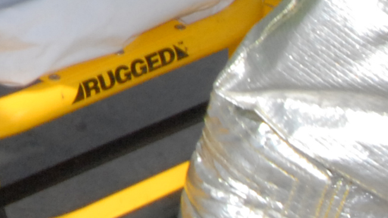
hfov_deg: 9.8
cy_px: -361
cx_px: -349
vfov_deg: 5.6
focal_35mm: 206
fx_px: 2119
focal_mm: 22
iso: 640
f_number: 22
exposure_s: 1/250
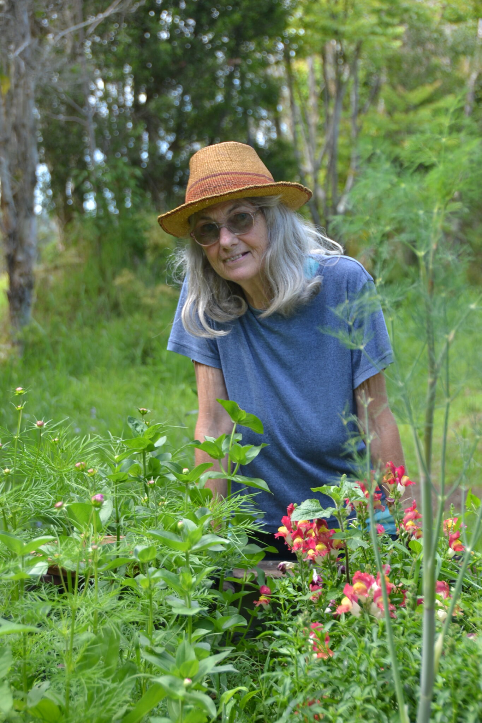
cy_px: 362
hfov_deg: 17.5
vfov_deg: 26.0
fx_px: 1567
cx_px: 241
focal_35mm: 78
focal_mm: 52
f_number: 5.6
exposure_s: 1/125
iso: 125
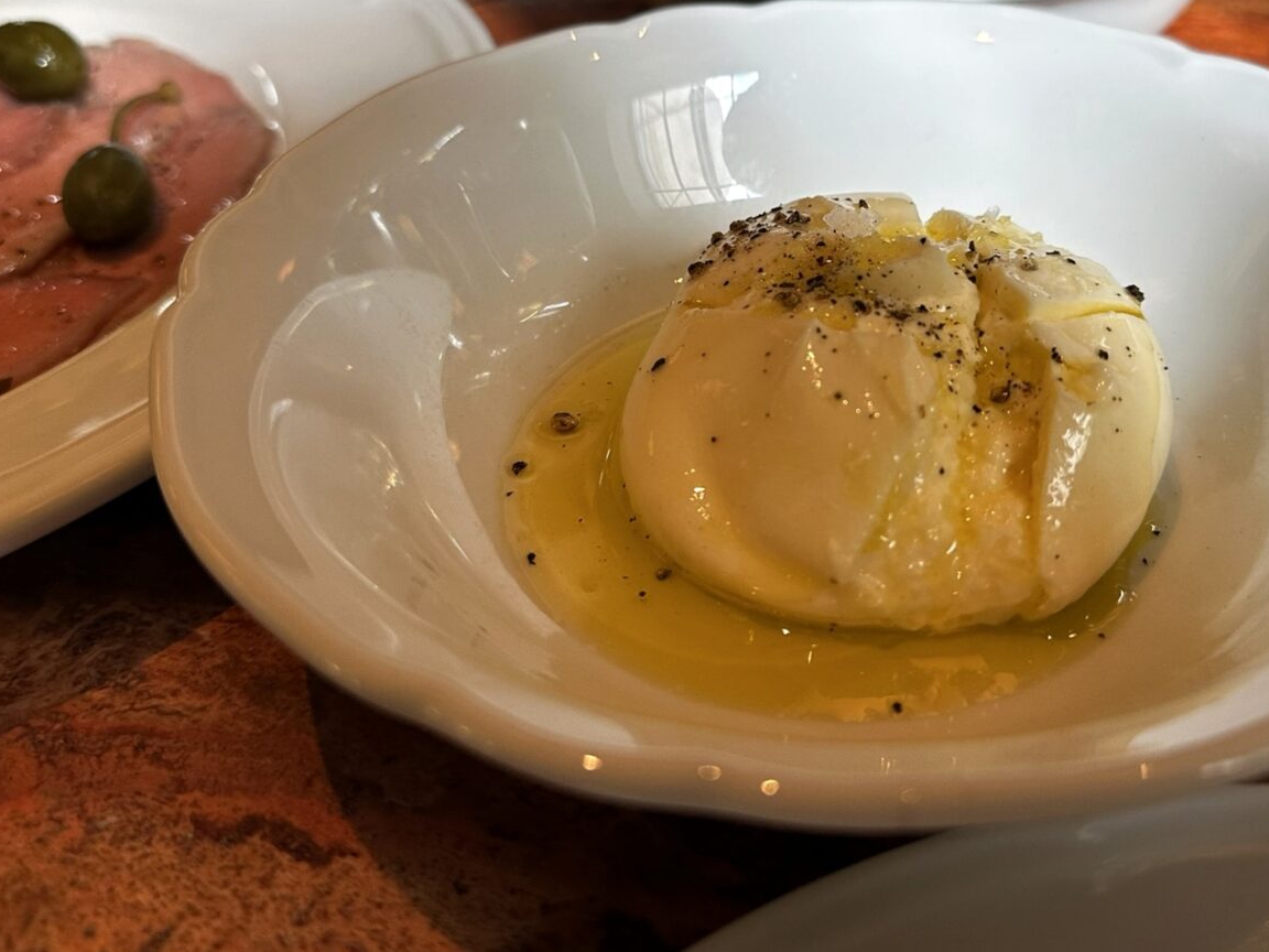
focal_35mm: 32
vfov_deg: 43.7
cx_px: 748
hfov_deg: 56.5
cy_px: 346
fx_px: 1173
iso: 200
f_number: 1.78
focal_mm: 6.86
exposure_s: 1/111
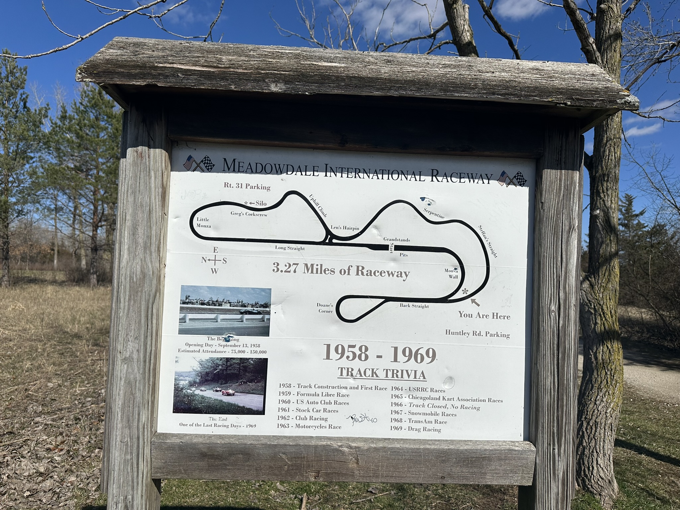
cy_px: 255
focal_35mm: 24
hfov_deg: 71.6
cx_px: 340
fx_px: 471
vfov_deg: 56.8
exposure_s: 1/15625
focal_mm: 6.86
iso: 80
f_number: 1.78
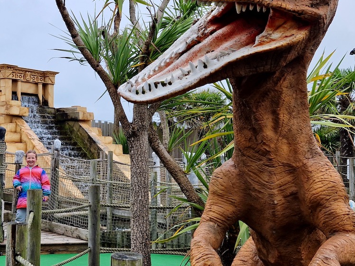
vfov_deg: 31.5
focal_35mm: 46
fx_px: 472
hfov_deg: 40.5
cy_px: 141
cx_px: 106
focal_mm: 5.4
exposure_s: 1/1080
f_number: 1.8
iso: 50
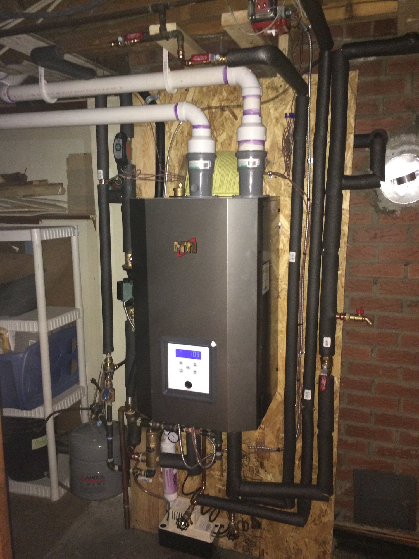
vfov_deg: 61.7
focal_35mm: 29
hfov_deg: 48.2
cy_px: 280
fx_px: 468
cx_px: 210
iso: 320
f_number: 2.2
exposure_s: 1/16
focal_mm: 4.15
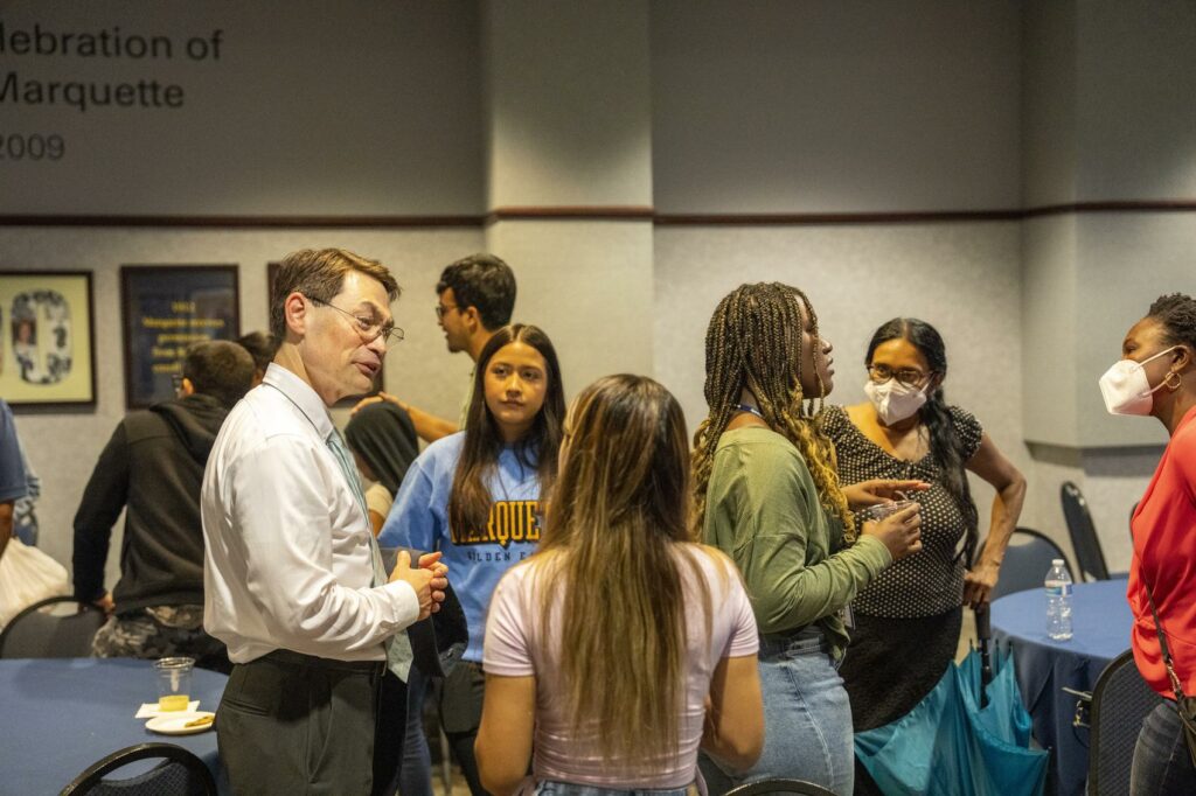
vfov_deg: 27.0
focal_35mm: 50
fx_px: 1660
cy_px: 398
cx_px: 598
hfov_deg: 39.6
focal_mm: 50
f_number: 2.8
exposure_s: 1/250
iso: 5000
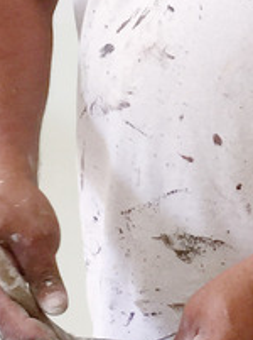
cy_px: -58
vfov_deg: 13.1
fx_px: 1447
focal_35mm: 148
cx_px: 159
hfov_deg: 10.0
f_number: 2.2
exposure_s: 1/30
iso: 32
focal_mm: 4.15
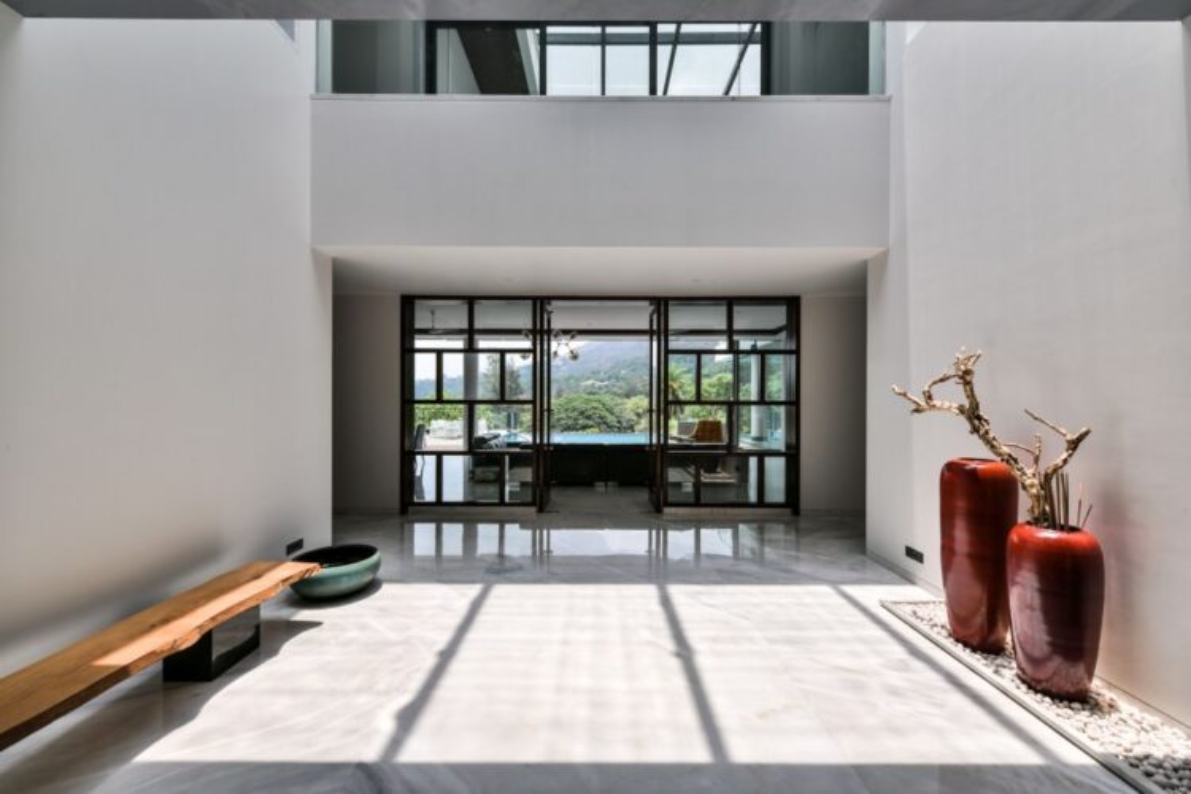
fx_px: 463
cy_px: 397
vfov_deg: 81.2
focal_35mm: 14
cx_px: 596
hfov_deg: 104.3
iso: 31
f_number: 14
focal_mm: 14
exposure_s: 1/20
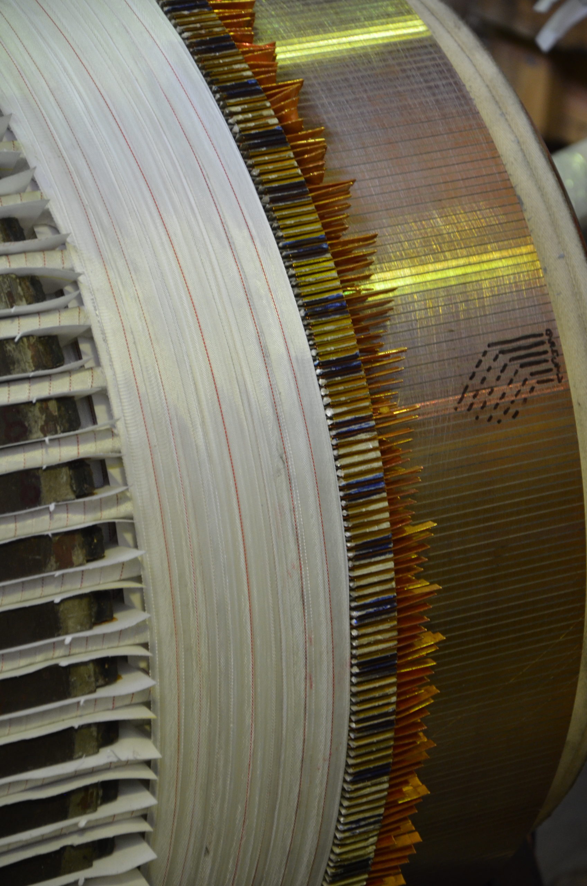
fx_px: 3869
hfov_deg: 8.7
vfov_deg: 13.1
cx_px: 294
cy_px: 443
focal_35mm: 158
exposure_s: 1/30
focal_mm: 105
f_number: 5.6
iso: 800
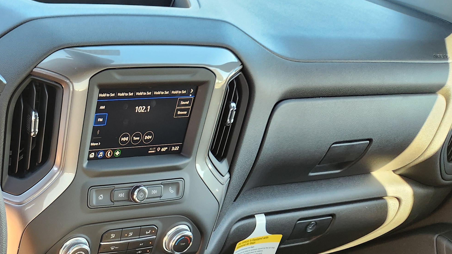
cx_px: 17
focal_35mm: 51
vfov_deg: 21.1
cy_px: 337
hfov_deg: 37.0
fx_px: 611
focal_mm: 5.4
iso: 160
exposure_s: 1/180
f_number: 1.8
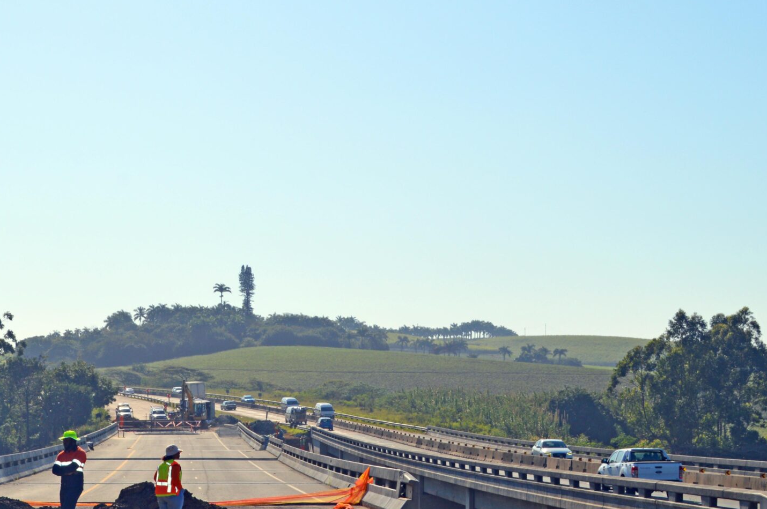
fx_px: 1658
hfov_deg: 25.7
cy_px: 392
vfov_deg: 17.4
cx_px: 182
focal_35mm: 78
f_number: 10
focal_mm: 29
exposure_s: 1/200
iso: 100
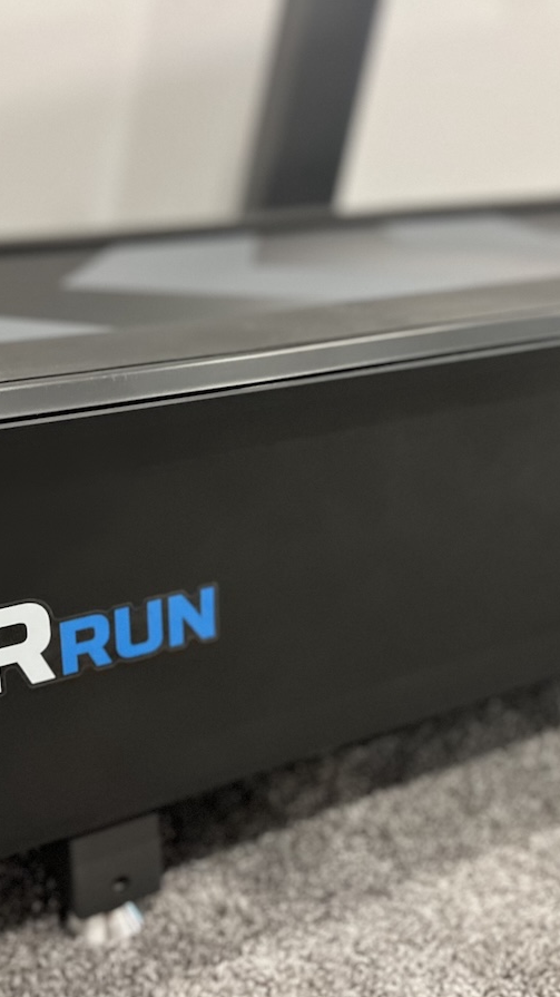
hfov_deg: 31.0
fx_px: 1004
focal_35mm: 38
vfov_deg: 52.8
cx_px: 191
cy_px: 499
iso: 500
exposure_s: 1/40
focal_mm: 5.7
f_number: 1.5
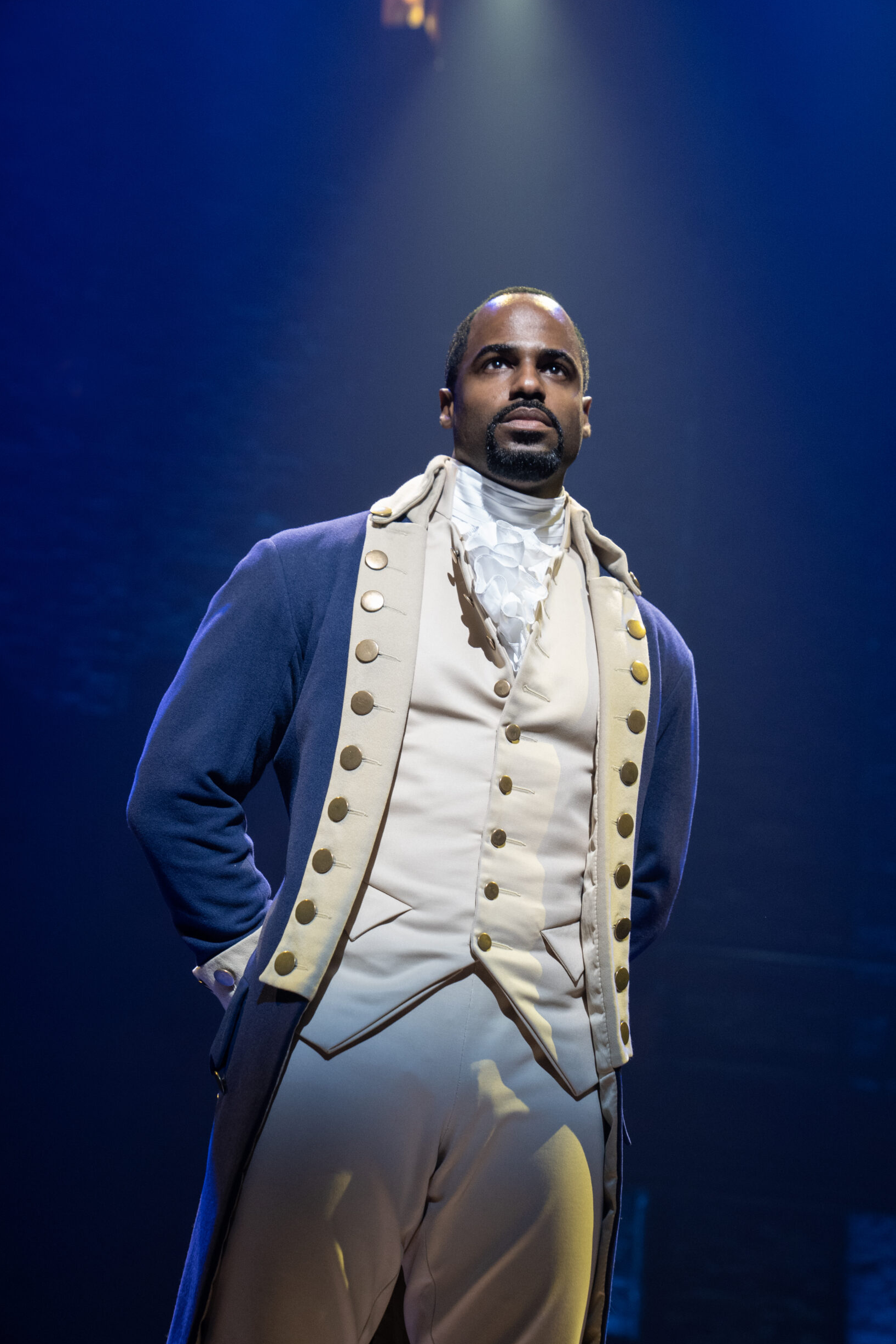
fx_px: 2687
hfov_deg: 18.9
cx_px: 459
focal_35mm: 72
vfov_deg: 28.1
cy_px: 655
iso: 3200
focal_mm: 69
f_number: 4
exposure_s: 1/320
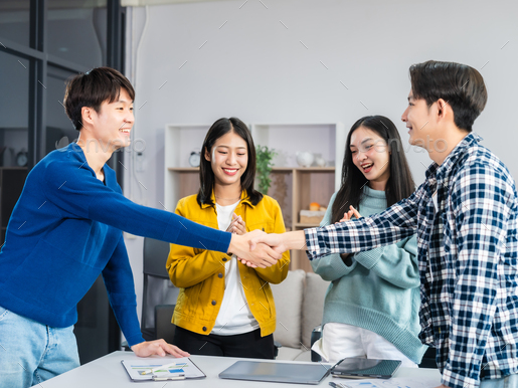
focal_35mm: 54
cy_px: 191
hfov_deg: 35.5
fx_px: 808
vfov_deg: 27.0
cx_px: 248
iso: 400
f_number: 2.8
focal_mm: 49
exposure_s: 1/125
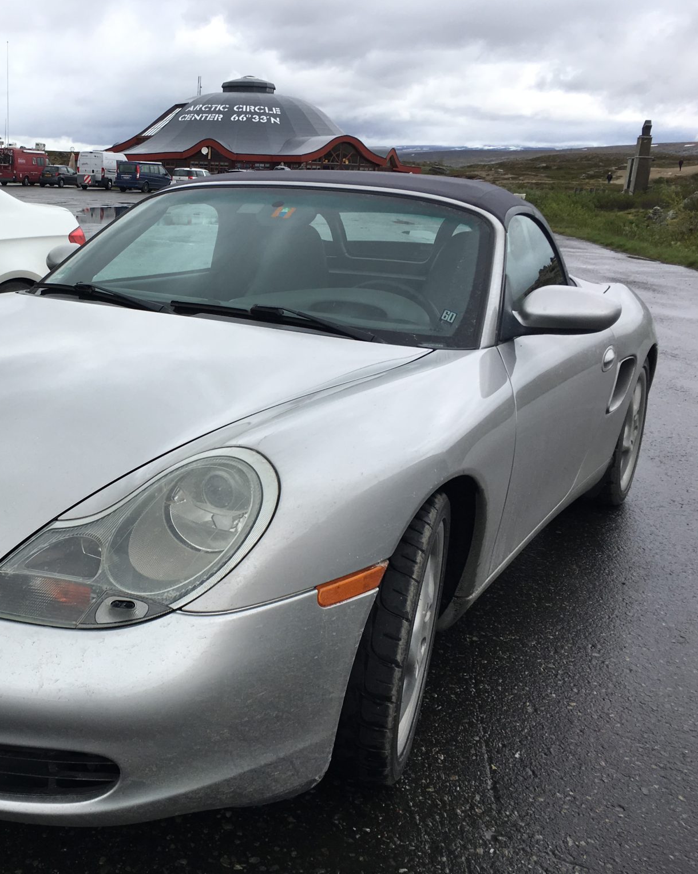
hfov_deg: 37.9
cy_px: 436
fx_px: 982
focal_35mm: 38
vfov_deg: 47.9
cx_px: 156
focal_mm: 4.15
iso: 25
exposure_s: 1/962
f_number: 2.2
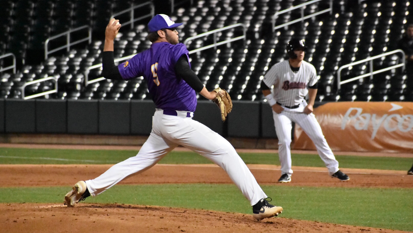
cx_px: 207
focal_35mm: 347
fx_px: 3800
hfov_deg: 6.2
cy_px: 138
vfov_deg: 3.5
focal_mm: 220
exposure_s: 1/1000
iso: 20000
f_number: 8
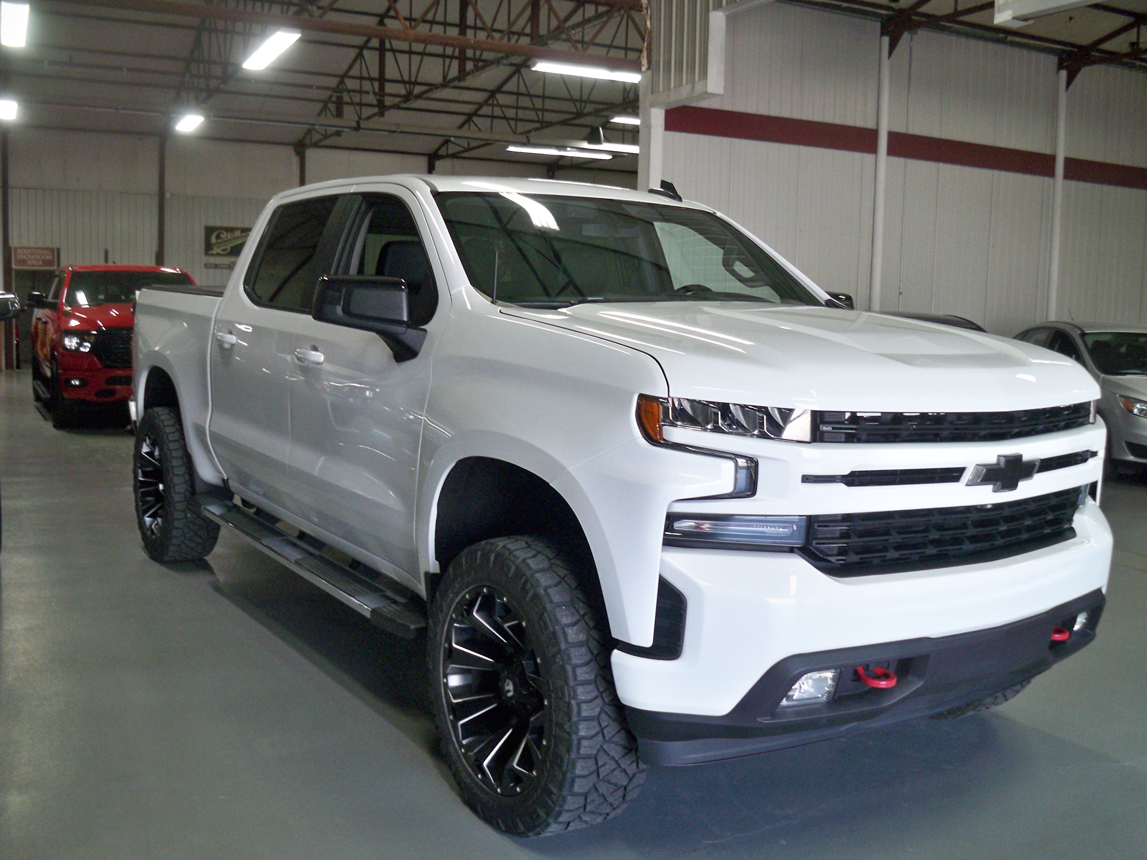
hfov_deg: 52.6
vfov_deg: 40.7
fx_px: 1160
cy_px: 430
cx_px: 574
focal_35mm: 35
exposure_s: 1/60
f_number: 3.1
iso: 200
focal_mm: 6.3
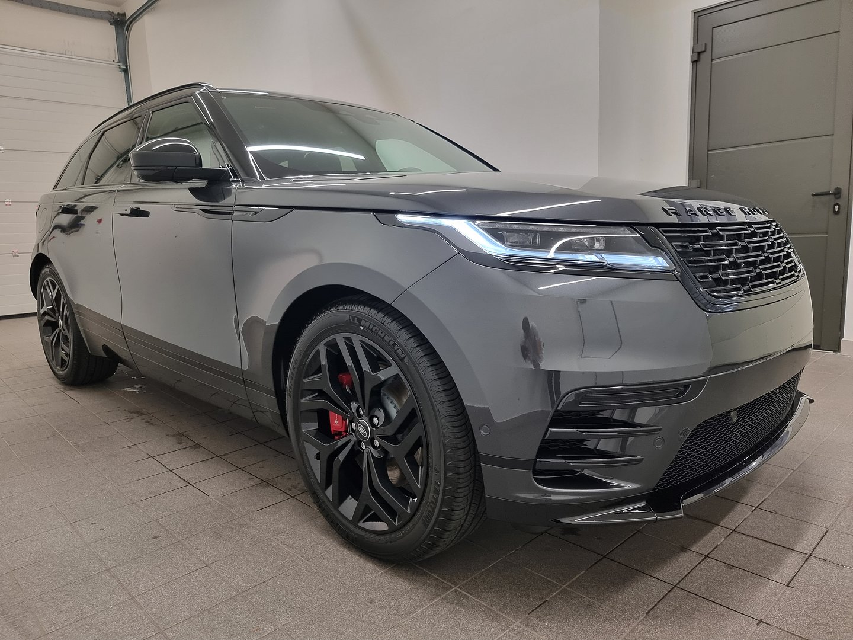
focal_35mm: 24
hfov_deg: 71.6
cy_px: 320
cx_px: 426
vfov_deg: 56.8
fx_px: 591
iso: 160
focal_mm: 6.7
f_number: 1.8
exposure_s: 1/42
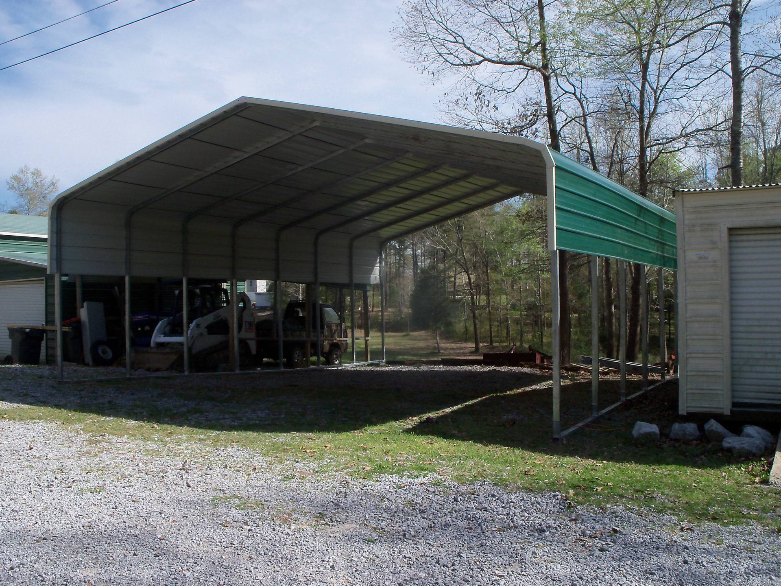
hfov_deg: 52.6
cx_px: 390
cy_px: 293
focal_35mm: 35
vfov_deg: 40.7
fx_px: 790
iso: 160
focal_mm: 6.3
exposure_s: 1/400
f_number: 5.5
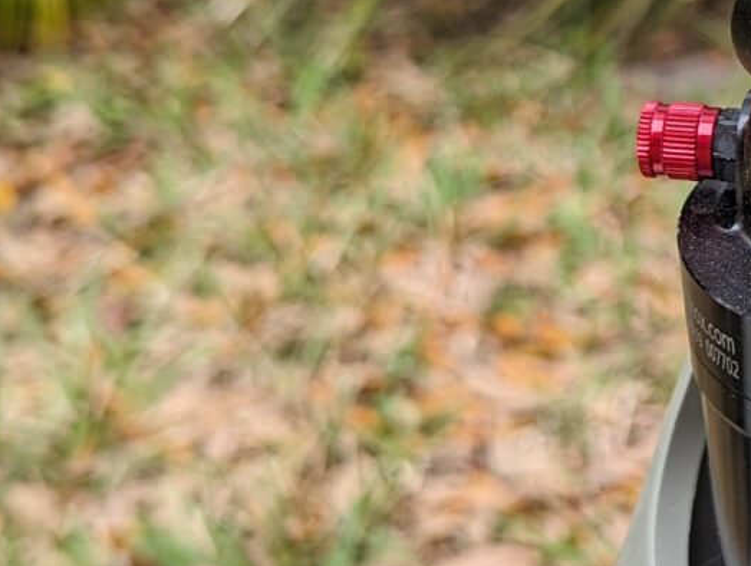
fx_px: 2043
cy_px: 243
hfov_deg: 19.5
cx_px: 928
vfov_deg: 15.8
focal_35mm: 94
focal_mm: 6.81
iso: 49
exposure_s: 1/176
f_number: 1.85
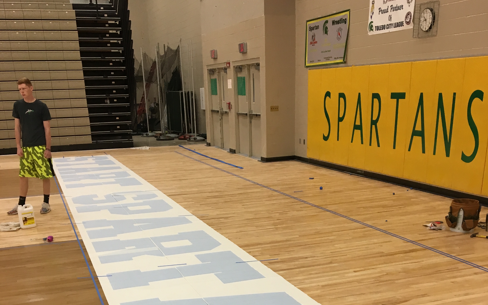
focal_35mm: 42
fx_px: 559
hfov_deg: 47.2
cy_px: 313
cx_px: 244
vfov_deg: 28.4
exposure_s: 1/30
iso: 25
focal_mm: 4.15
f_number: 2.2
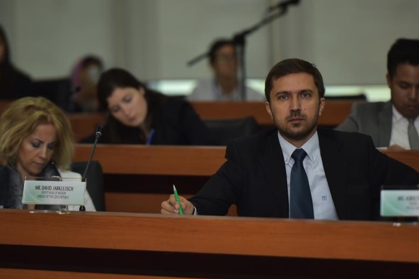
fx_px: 3049
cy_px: 118
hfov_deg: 7.9
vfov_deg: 5.2
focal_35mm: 262
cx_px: 198
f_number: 3.2
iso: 400
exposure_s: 1/200
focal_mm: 200
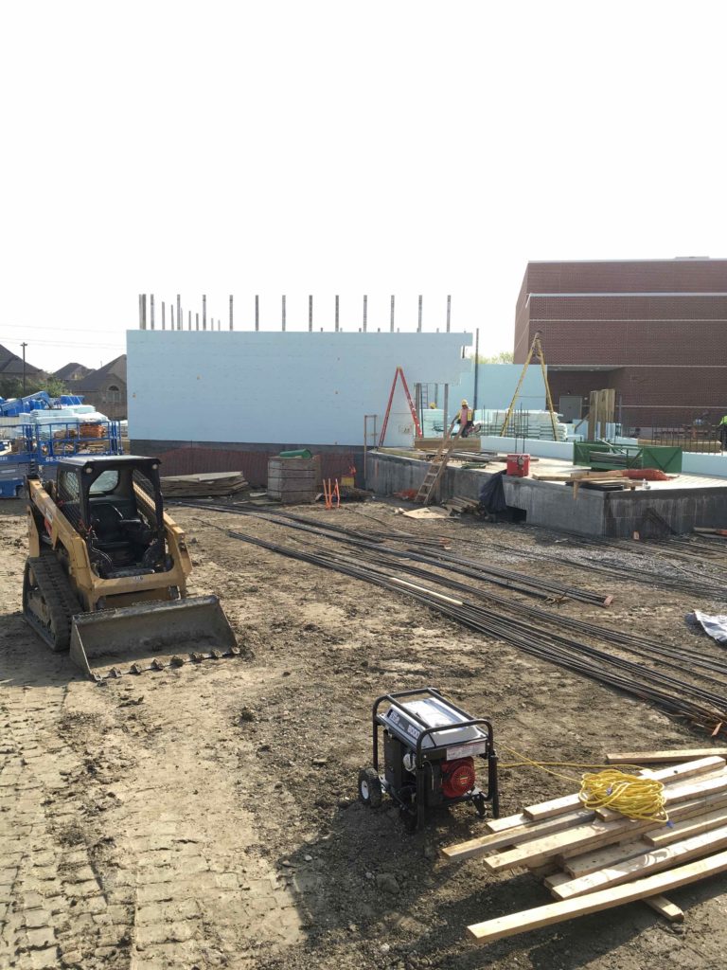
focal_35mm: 29
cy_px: 485
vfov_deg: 61.7
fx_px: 812
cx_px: 364
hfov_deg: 48.2
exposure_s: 1/668
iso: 25
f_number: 2.2
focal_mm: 4.15
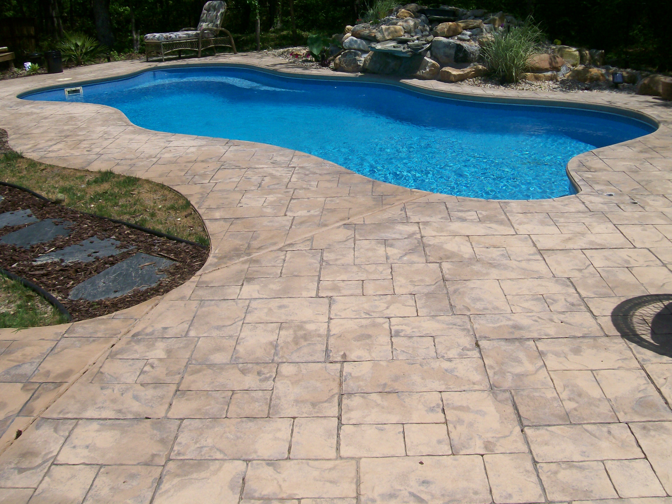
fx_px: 699
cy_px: 252
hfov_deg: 51.4
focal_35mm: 36
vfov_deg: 39.7
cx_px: 336
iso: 80
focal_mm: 6
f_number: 4.8
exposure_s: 1/1401
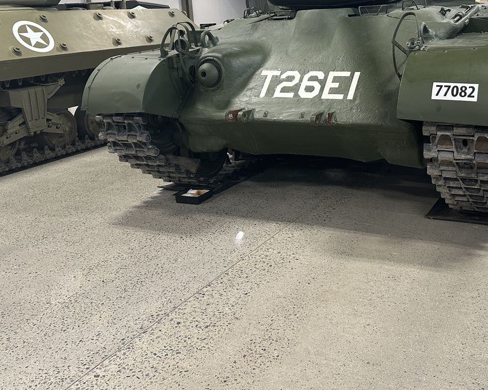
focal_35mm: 39
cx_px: 306
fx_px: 563
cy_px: 109
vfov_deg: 37.5
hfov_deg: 46.4
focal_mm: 6.86
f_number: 1.78
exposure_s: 1/60
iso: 160
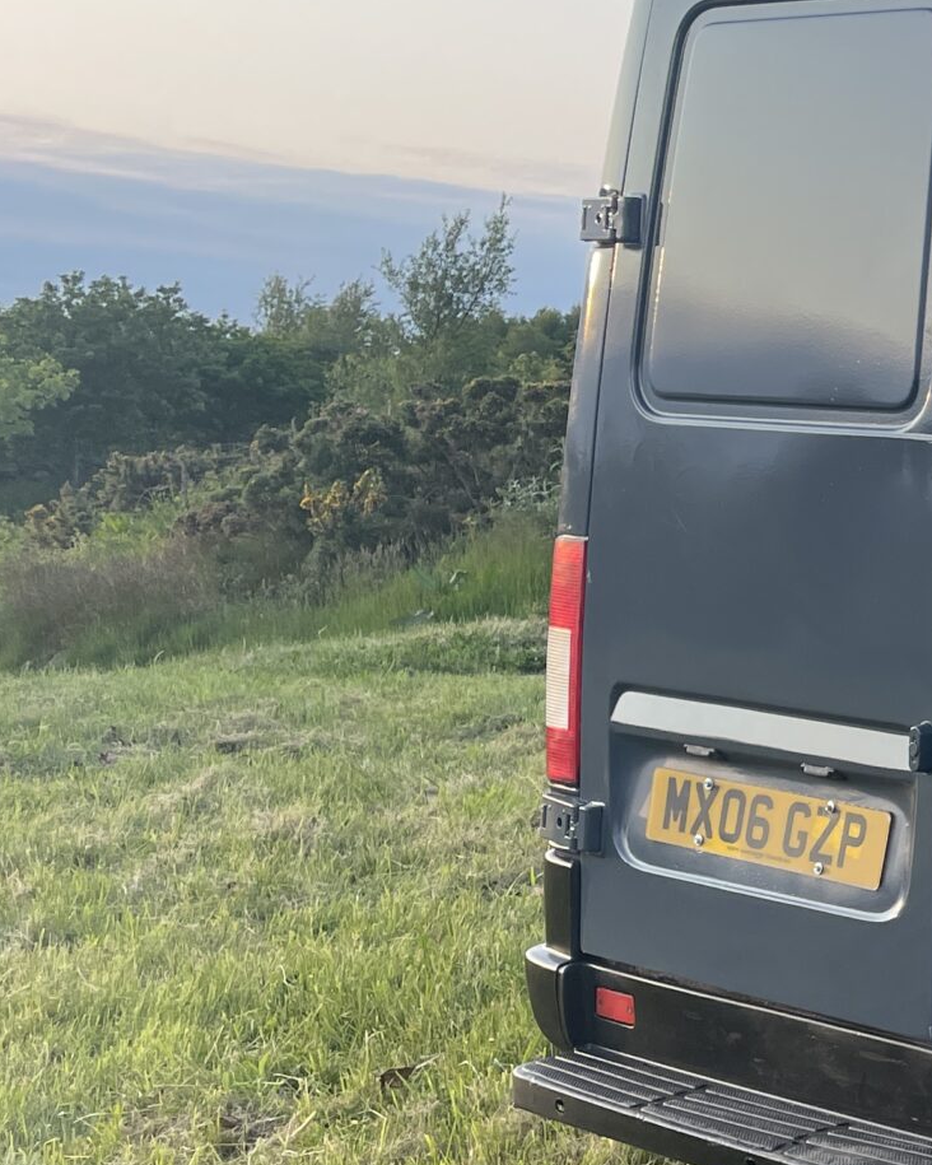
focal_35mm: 71
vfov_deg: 26.7
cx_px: 1420
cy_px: 502
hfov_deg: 18.8
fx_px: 2448
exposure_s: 1/707
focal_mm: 4.2
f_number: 1.6
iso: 32
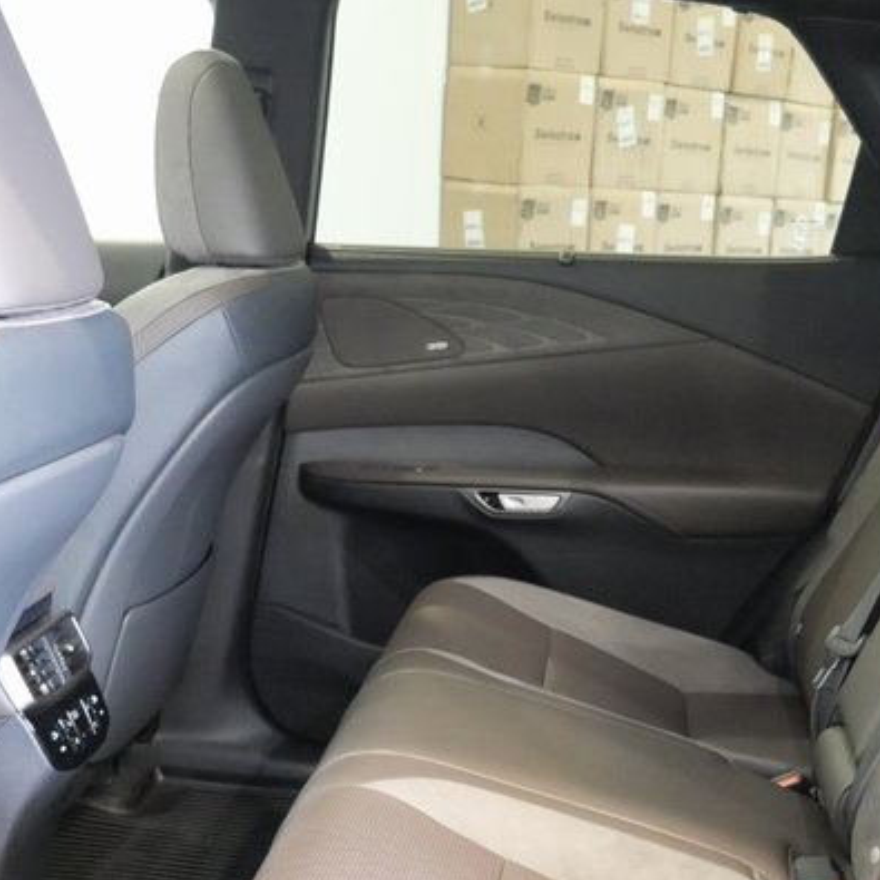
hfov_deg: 31.0
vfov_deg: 30.8
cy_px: 604
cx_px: 521
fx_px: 1582
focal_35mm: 55
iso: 3200
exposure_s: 1/8
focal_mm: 12
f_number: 3.5
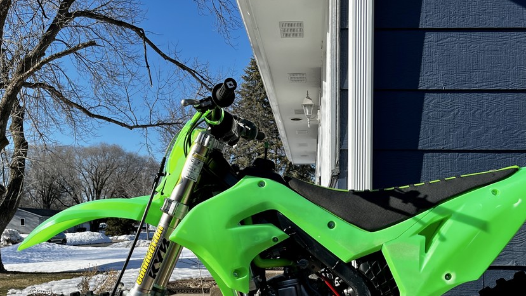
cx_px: 316
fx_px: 572
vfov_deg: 27.6
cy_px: 282
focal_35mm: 41
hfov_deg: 49.1
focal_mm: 5.1
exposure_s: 1/2410
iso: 50
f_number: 1.6
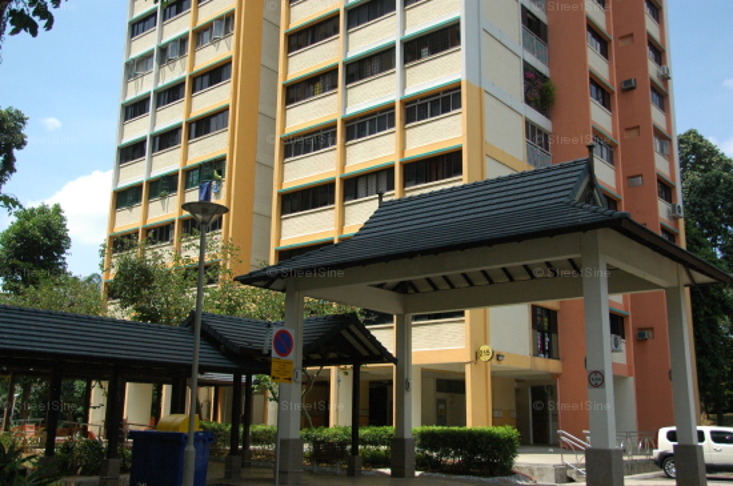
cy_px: 243
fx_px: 732
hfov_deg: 53.2
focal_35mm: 36
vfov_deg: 36.8
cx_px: 366
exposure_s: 1/3200
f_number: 4
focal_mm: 24
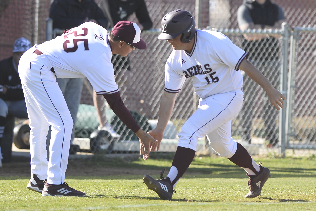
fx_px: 2633
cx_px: 158
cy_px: 106
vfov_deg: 4.6
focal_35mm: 300
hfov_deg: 6.9
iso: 200
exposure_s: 1/1250
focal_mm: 300
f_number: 2.8
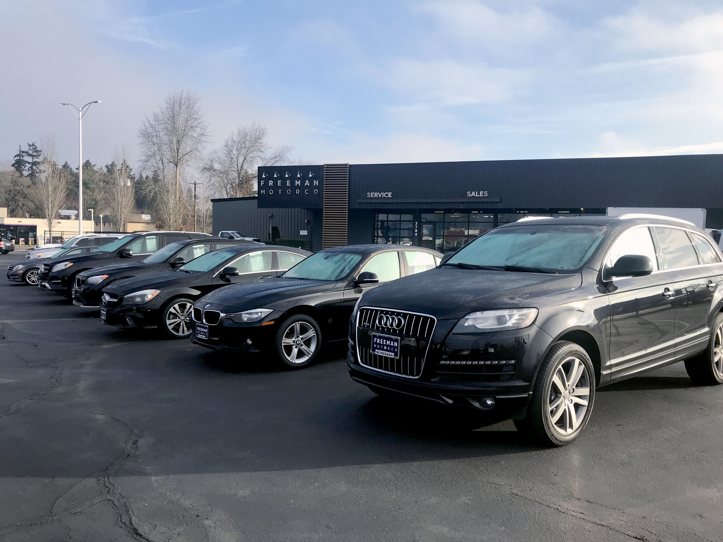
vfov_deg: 49.7
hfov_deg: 63.4
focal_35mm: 28
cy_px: 271
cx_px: 362
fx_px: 585
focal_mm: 3.99
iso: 20
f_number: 1.8
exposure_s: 1/1244
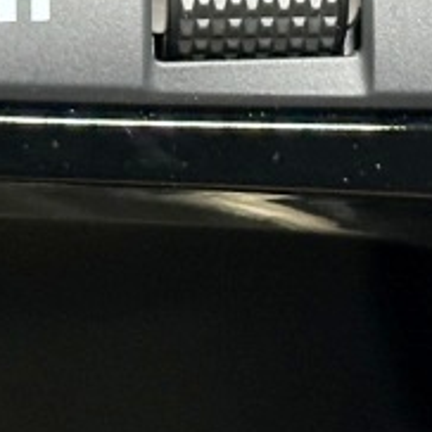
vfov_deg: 7.2
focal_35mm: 239
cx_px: 237
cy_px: -202
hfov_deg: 7.3
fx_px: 3375
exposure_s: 1/40
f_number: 1.78
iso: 320
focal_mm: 6.86
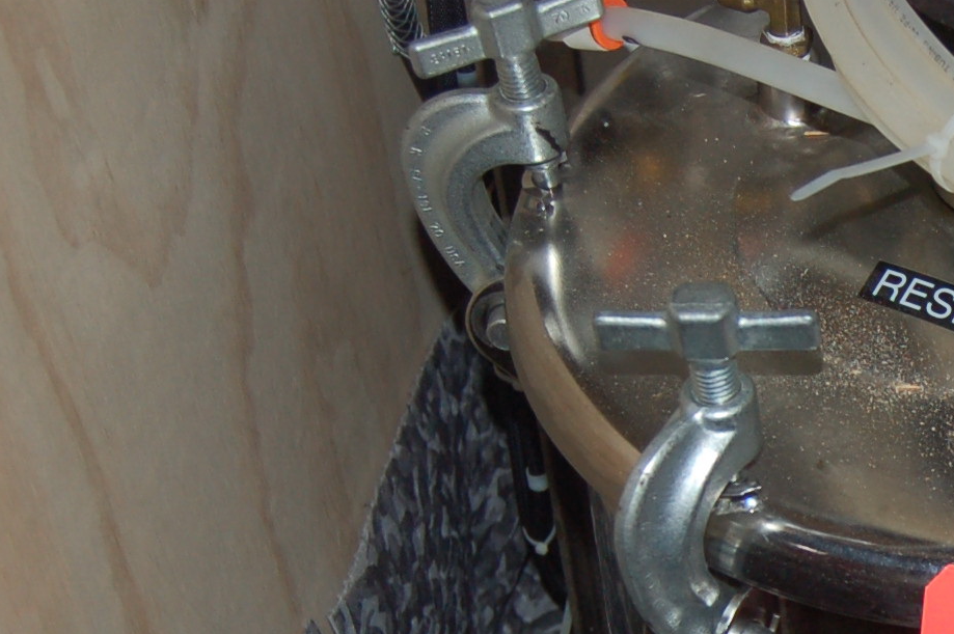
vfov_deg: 12.5
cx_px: 1111
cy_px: 595
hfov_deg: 18.1
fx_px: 2859
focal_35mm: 108
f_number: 3.8
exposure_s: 1/60
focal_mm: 22
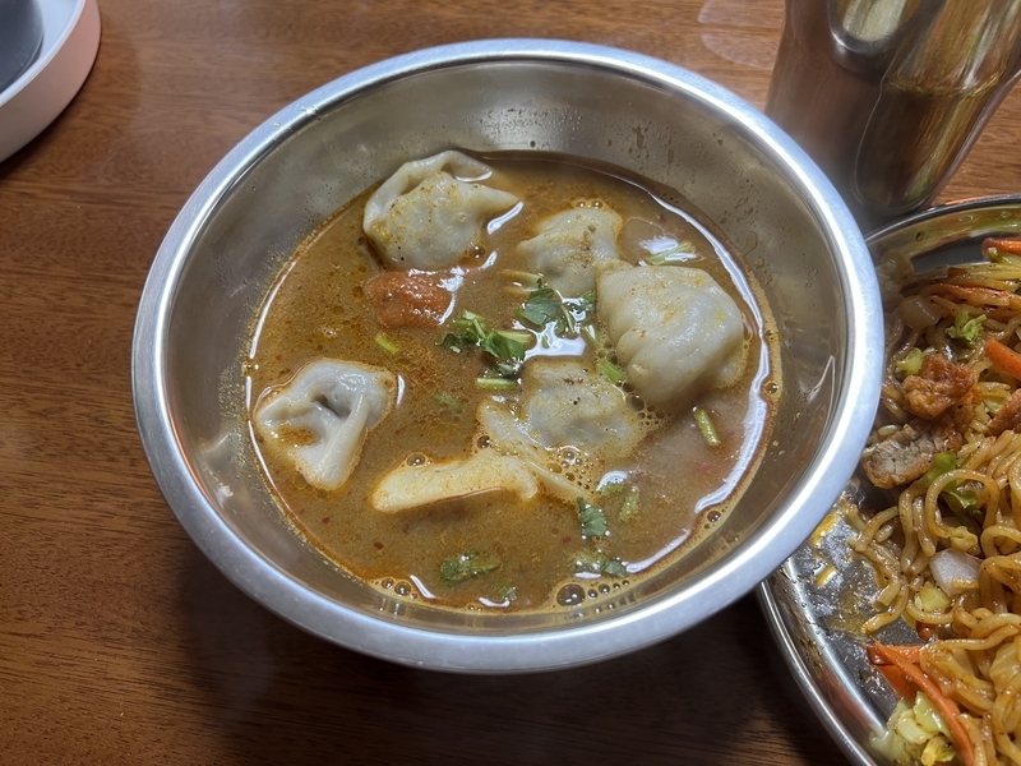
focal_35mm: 26
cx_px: 510
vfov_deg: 53.1
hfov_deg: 67.3
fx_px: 767
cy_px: 383
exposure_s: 1/50
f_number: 1.5
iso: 100
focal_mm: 5.7
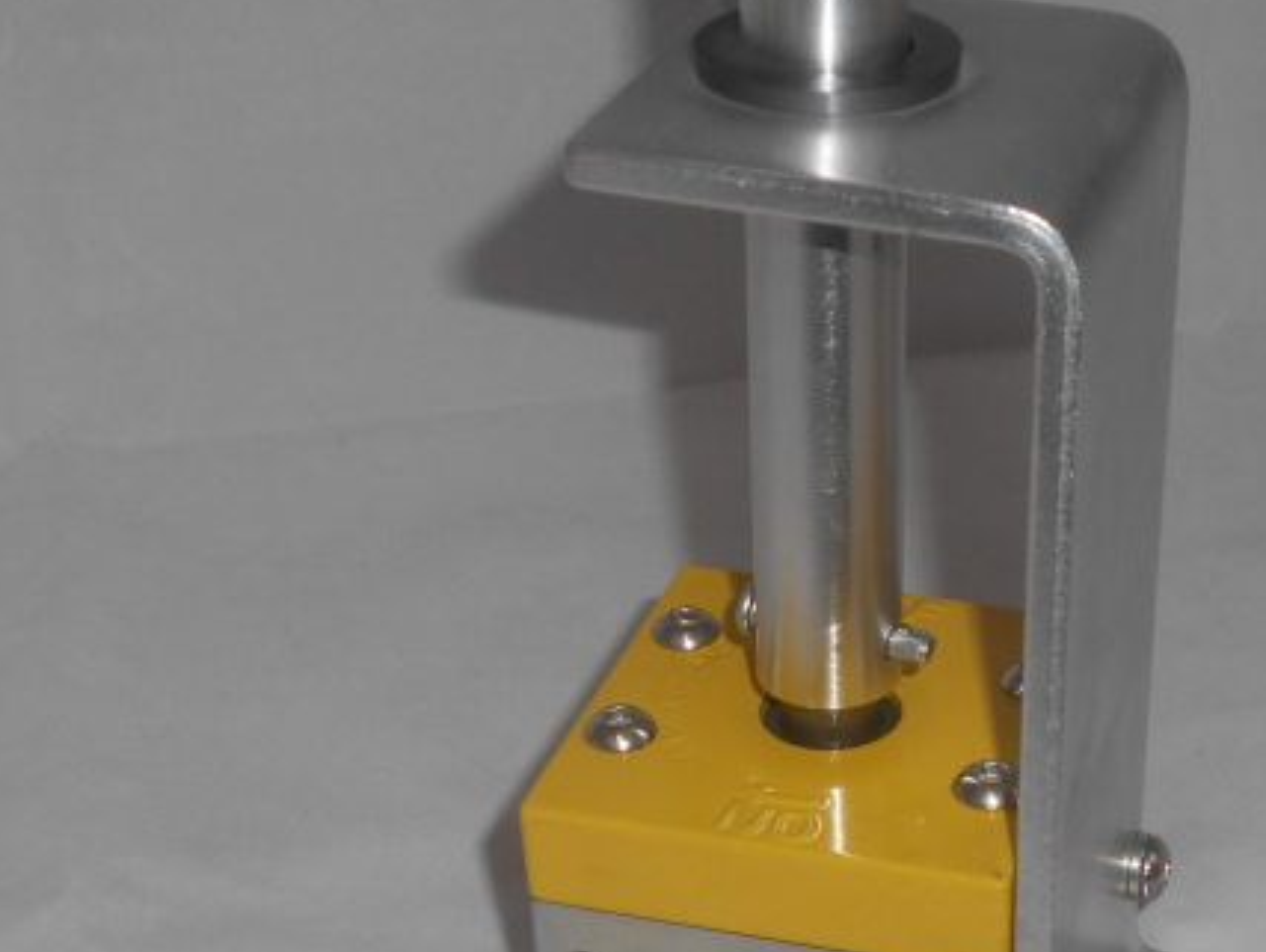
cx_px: 806
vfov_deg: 20.0
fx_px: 2672
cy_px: 727
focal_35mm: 73
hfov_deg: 26.6
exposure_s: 1/30
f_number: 3.9
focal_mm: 6.7
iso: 80
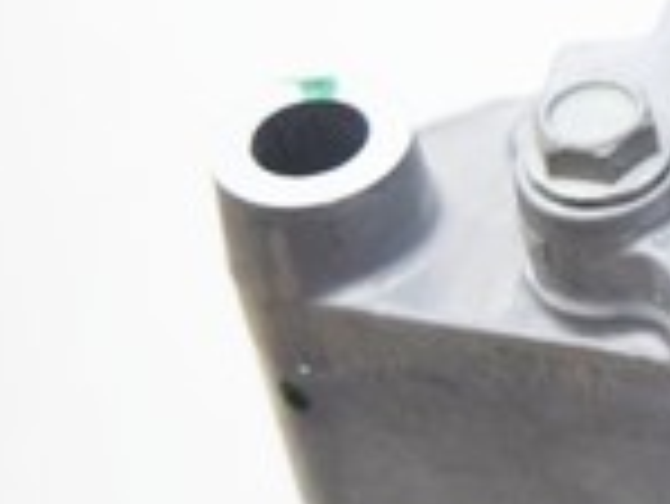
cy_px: 227
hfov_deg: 8.0
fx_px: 4552
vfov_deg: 6.3
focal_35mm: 235
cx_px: 1336
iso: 1000
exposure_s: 1/60
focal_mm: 38
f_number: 4.8
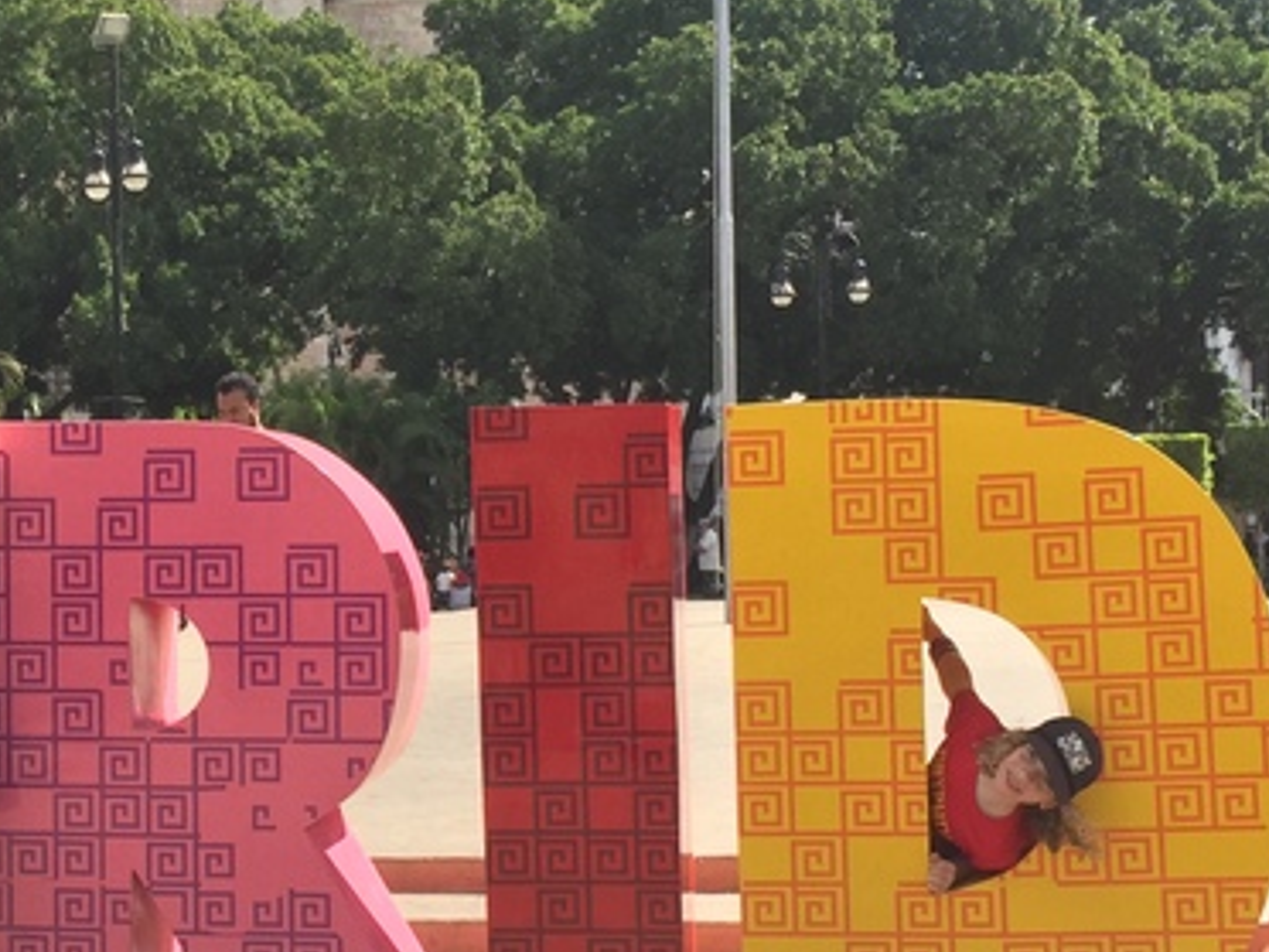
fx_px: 2859
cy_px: 539
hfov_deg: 24.6
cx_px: 239
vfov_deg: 18.9
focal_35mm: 78
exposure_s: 1/1412
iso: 32
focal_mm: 4.15
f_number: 2.2
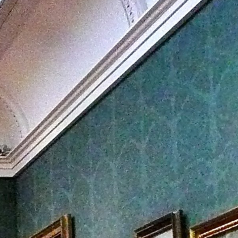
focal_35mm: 123
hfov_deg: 12.7
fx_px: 957
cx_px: -209
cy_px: 340
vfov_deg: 13.5
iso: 800
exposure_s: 1/20
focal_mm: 4.6
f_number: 3.3
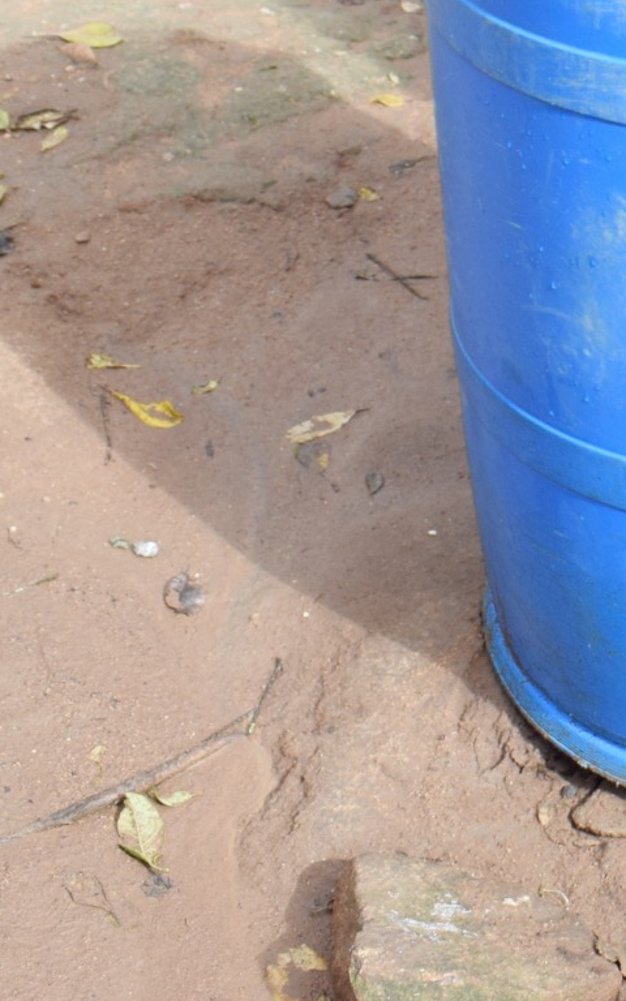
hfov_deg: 13.7
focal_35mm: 86
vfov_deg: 23.1
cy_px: -3
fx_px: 2348
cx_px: 1103
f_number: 8
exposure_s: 1/250
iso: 400
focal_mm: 18
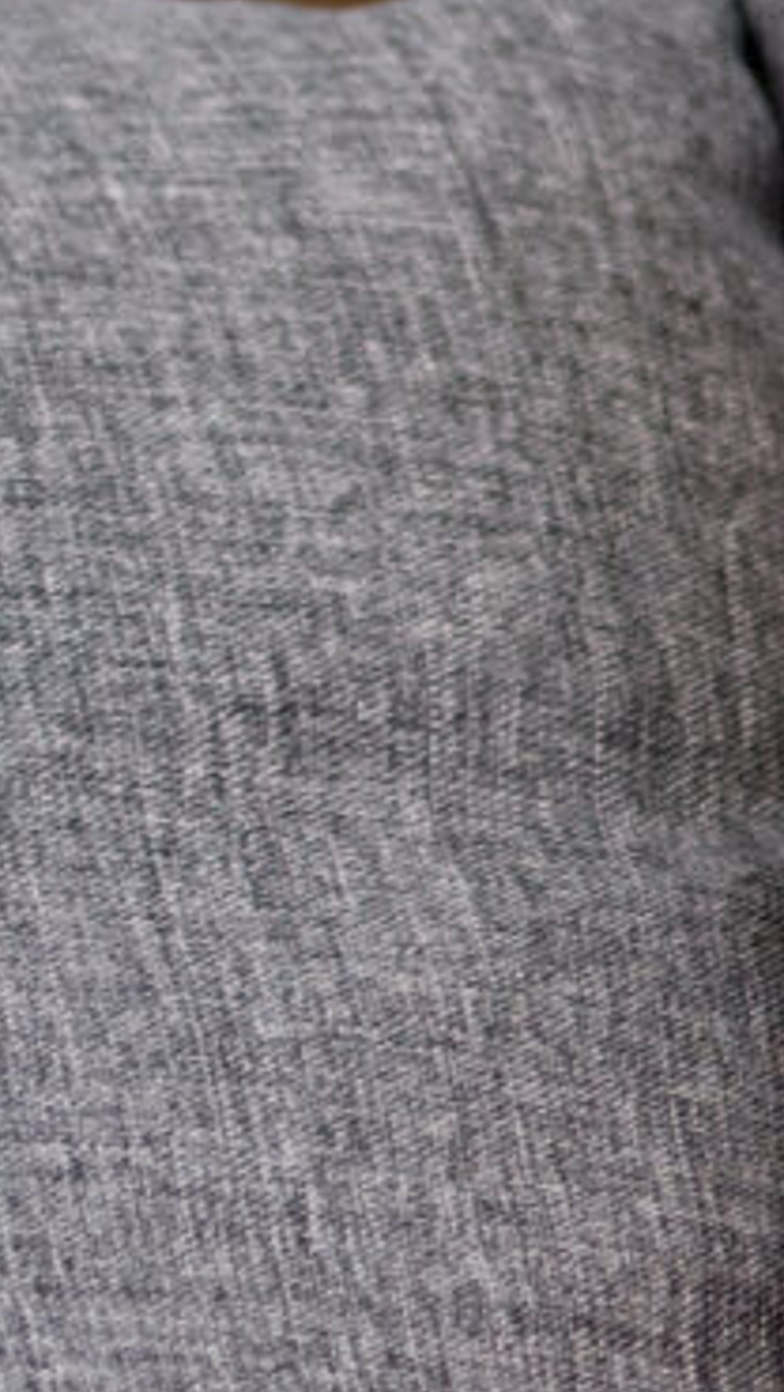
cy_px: -1194
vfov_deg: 4.2
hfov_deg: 2.3
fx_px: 18781
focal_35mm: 509
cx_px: 3950
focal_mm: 70
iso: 200
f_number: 3.5
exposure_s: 1/160
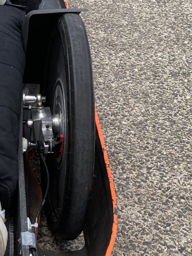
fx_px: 666
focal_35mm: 90
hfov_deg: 15.7
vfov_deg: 21.7
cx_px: -51
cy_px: 95
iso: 20
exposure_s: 1/857
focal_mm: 3.99
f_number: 1.8
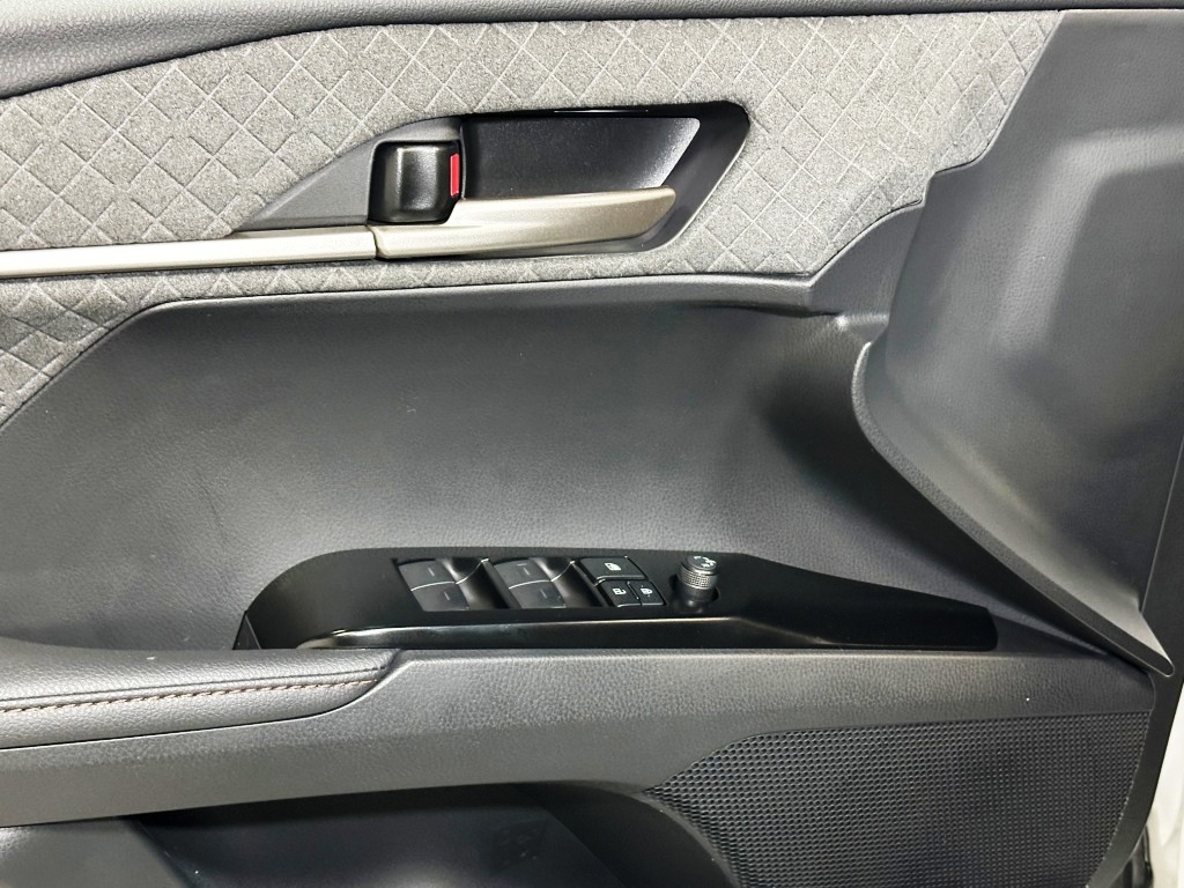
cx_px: 592
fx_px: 1642
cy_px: 444
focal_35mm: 48
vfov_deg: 30.3
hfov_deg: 39.7
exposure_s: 1/30
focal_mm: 6.86
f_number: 1.78
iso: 640
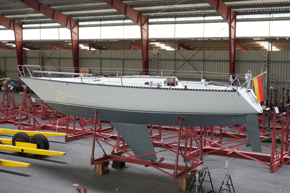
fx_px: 431
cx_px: 145
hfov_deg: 37.2
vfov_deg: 25.3
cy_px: 96
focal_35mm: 54
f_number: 3.2
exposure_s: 1/160
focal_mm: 35.7
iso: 1600
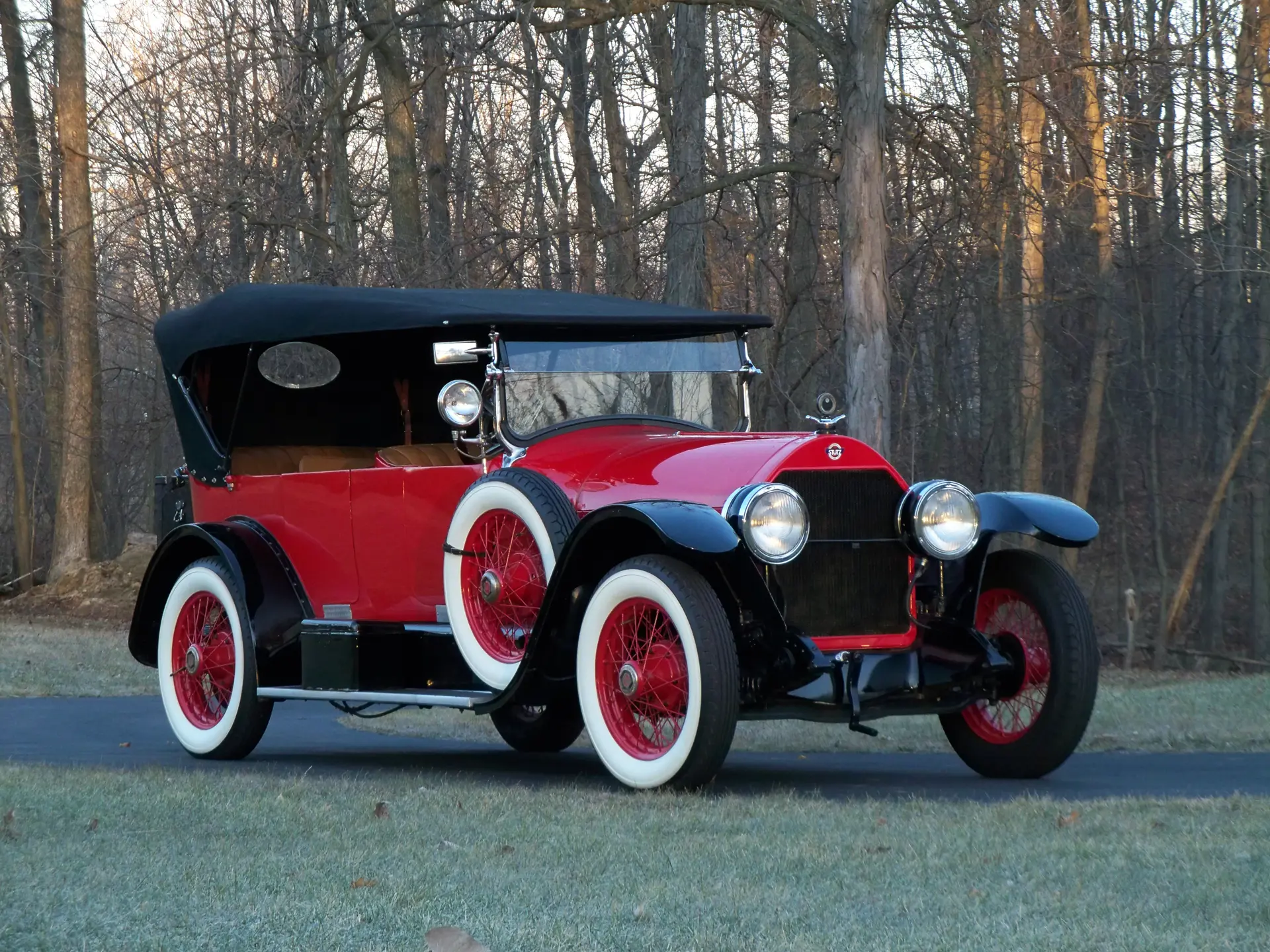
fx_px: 4549
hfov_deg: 15.9
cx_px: 635
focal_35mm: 124
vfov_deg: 12.0
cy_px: 476
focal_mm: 21.9
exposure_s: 1/100
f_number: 4.2
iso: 200
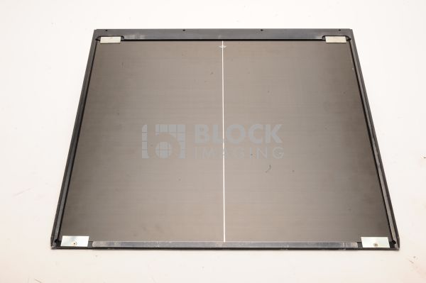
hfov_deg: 39.6
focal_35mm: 50
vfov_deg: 26.9
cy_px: 142
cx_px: 213
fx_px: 591
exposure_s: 1/125
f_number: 18
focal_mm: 50
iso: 320
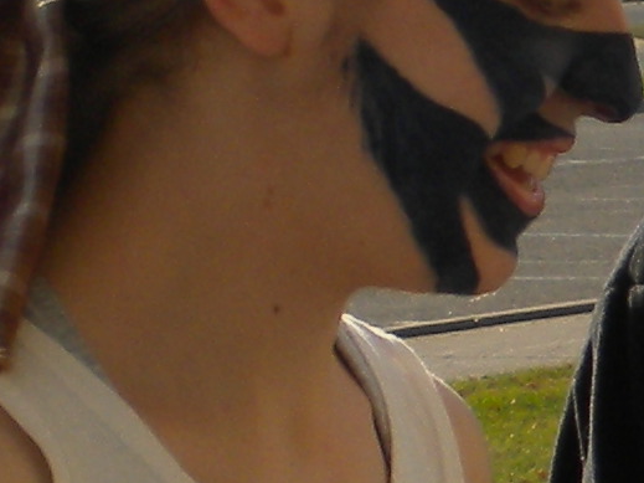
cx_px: 1300
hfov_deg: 7.7
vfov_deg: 6.0
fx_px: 4576
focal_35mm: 246
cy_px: 396
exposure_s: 1/703
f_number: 4.6
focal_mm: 6.3
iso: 80
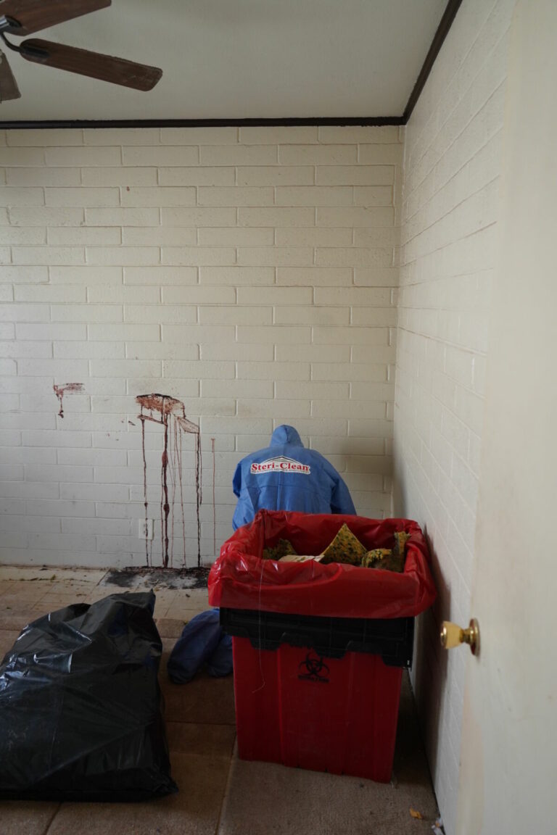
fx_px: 650
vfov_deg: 65.5
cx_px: 278
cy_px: 418
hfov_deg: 46.4
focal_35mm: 28
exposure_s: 1/125
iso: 1250
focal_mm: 28
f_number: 3.5
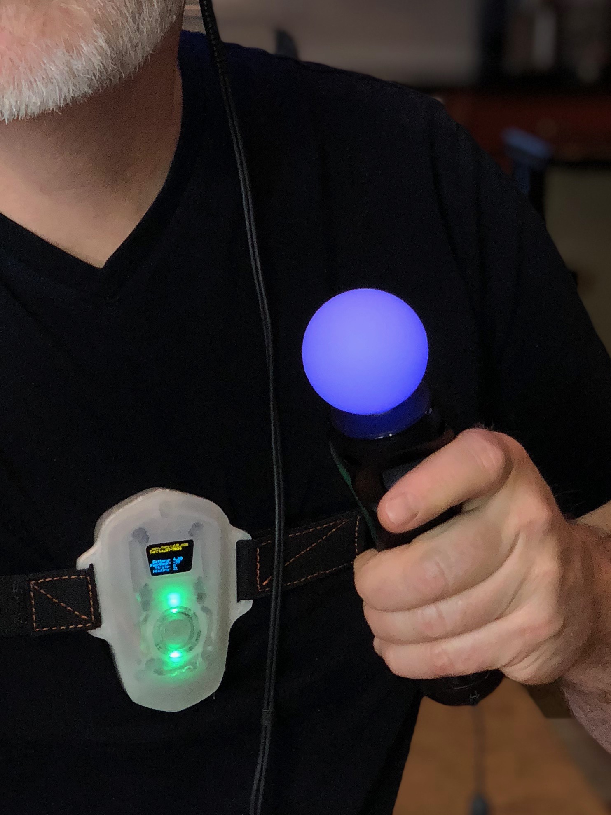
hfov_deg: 13.9
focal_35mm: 106
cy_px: 356
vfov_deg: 18.5
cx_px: 115
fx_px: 2495
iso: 64
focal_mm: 6
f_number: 2.4
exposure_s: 1/60
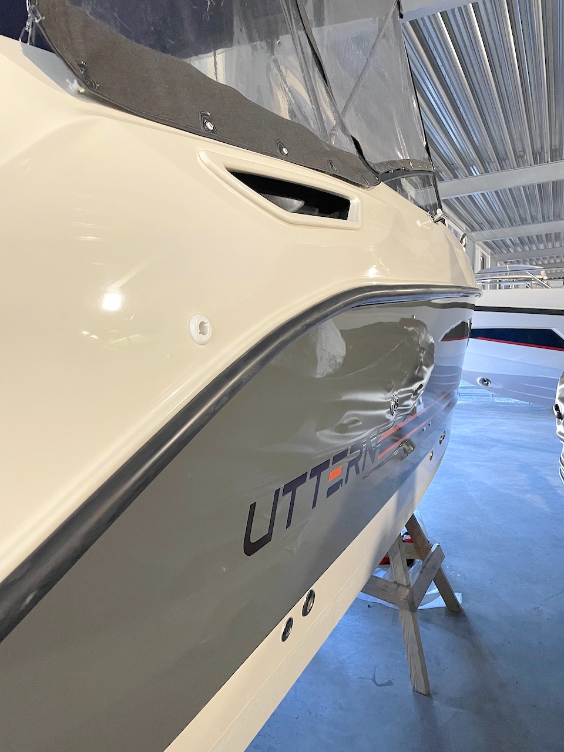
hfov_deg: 53.1
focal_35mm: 26
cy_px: 376
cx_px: 282
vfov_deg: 67.3
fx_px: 565
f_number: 1.6
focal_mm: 4.2
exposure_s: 1/50
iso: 320
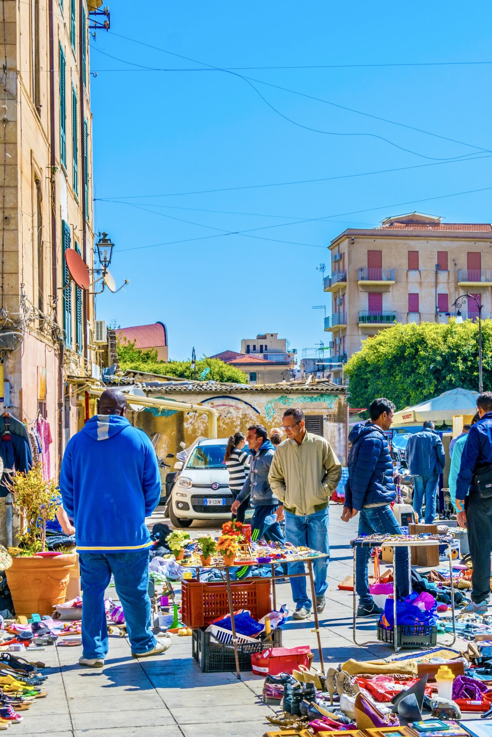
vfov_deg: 31.4
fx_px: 1312
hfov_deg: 21.2
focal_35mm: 64
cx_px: 322
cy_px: 415
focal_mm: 32
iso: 100
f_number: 8
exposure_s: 1/320
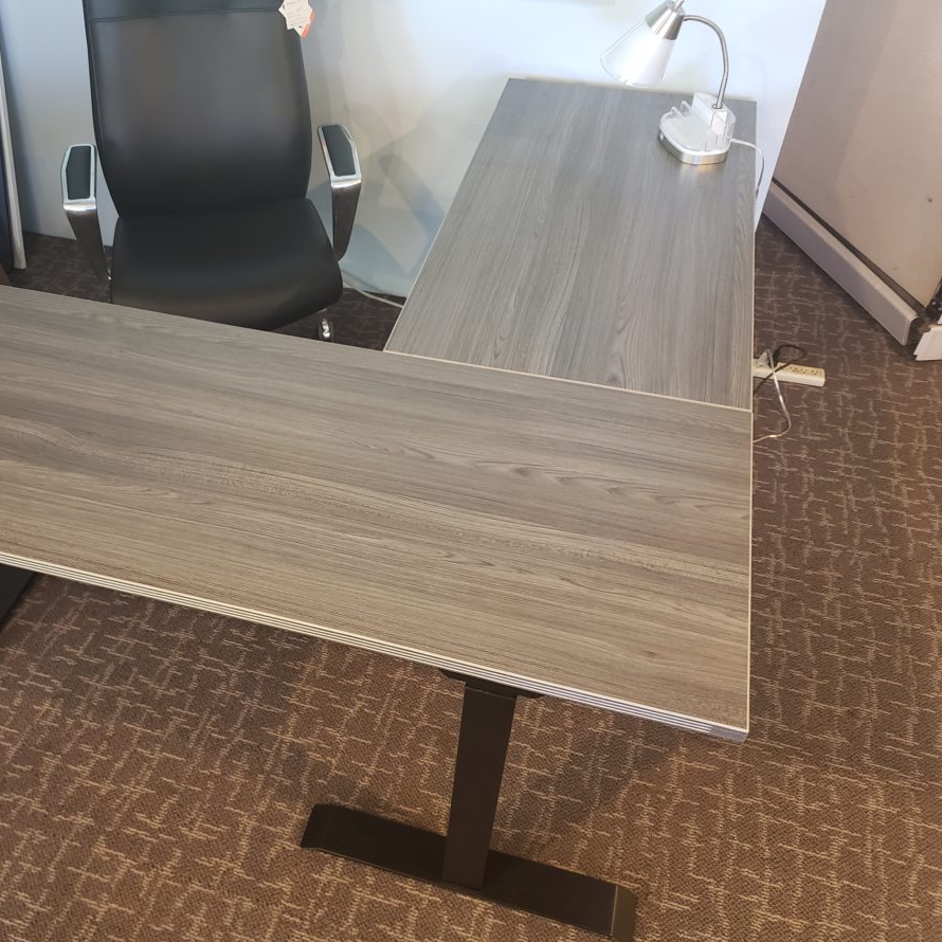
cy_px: 474
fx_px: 954
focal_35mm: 31
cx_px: 326
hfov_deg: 51.7
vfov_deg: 52.5
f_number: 1.5
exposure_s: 1/15
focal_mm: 4.3
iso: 250
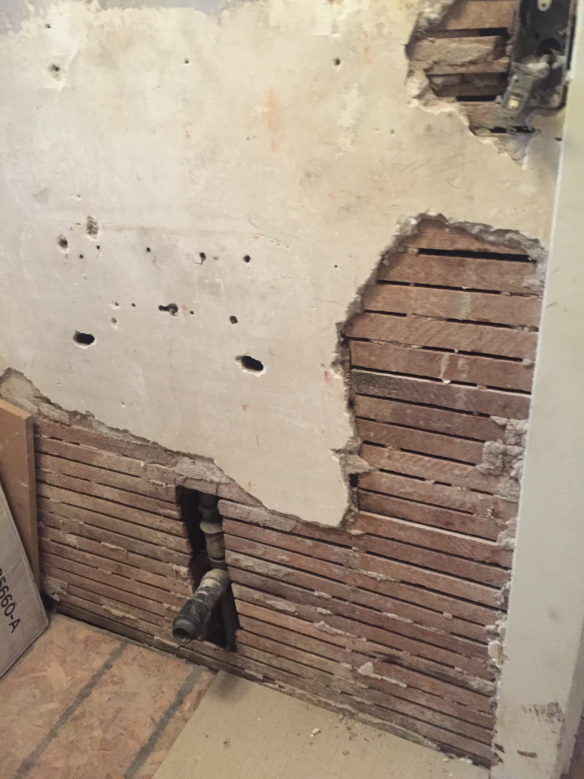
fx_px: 652
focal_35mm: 29
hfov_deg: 48.2
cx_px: 292
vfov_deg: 61.7
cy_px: 390
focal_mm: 4.15
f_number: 2.2
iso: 320
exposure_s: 1/15
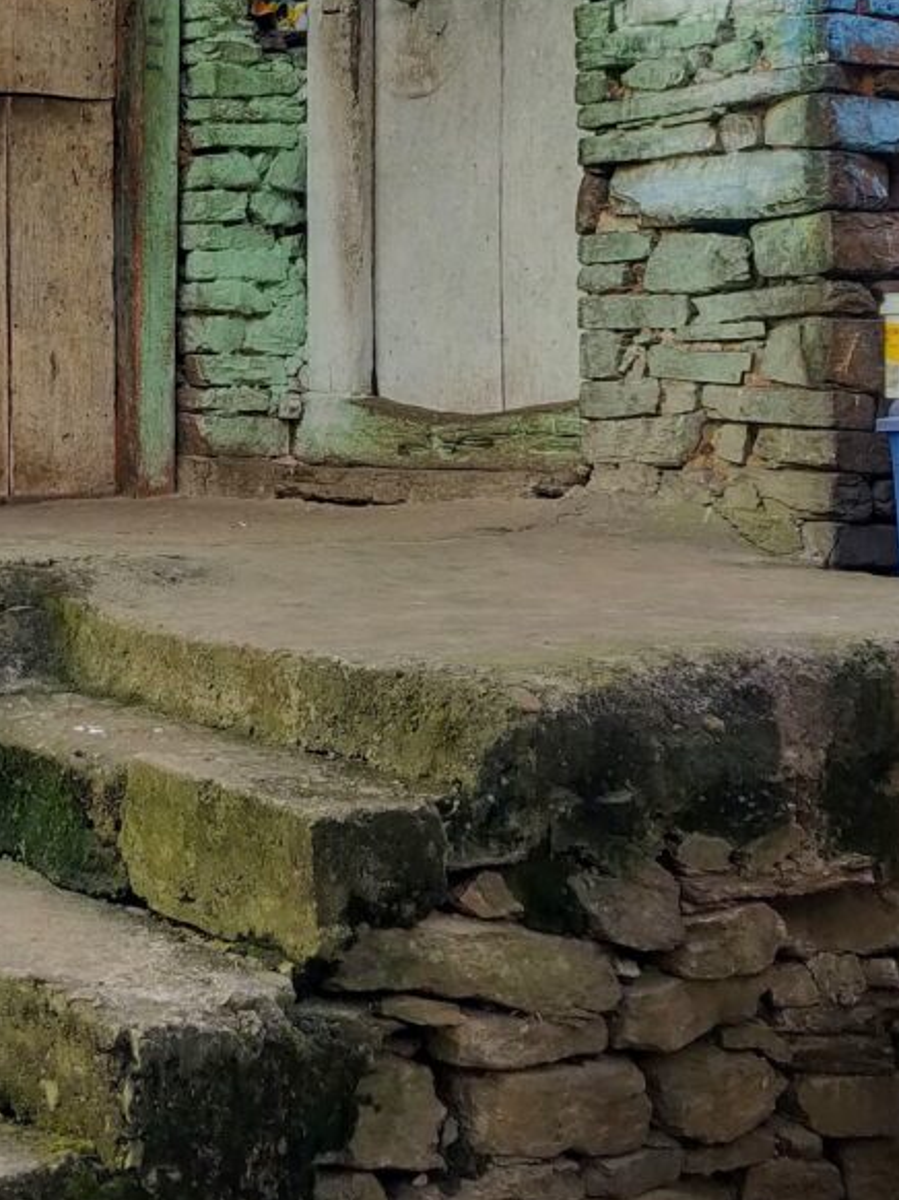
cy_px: 235
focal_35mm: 66
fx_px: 2287
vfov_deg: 28.7
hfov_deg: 20.7
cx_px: -184
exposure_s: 1/50
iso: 125
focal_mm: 4.25
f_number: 1.7
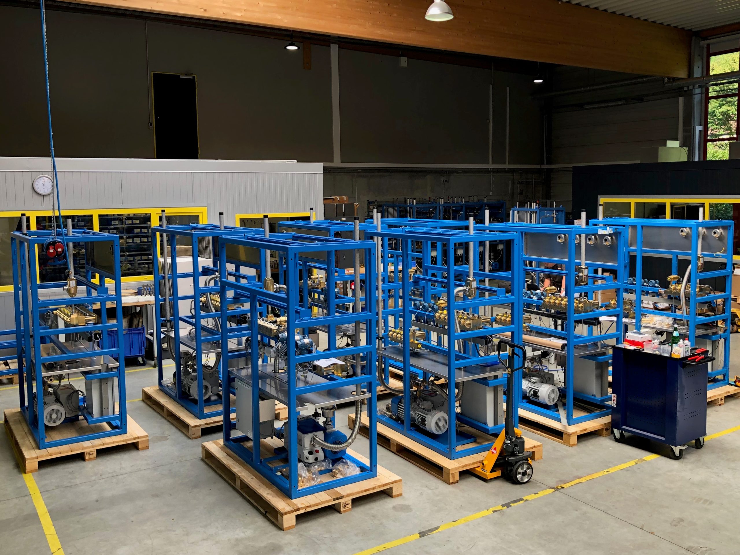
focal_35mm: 28
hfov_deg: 63.4
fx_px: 599
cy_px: 278
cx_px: 370
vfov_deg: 49.7
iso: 40
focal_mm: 3.99
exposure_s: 1/120
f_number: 1.8
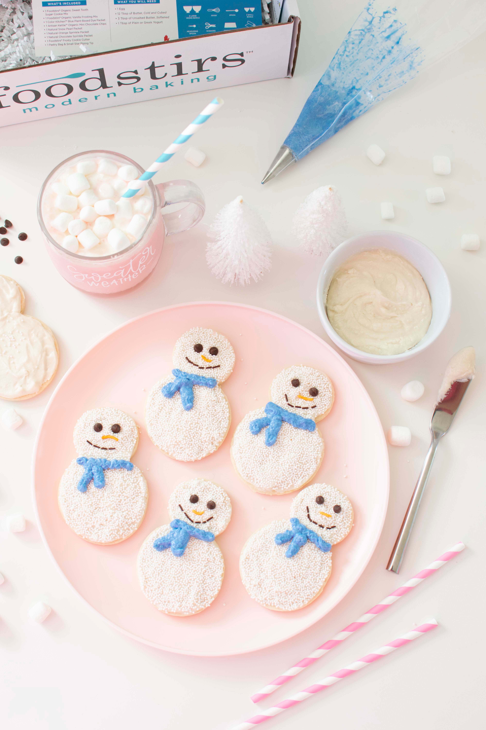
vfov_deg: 37.9
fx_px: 1063
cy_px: 365
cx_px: 243
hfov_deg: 25.8
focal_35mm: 52
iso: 200
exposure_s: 1/50
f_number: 4
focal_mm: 35
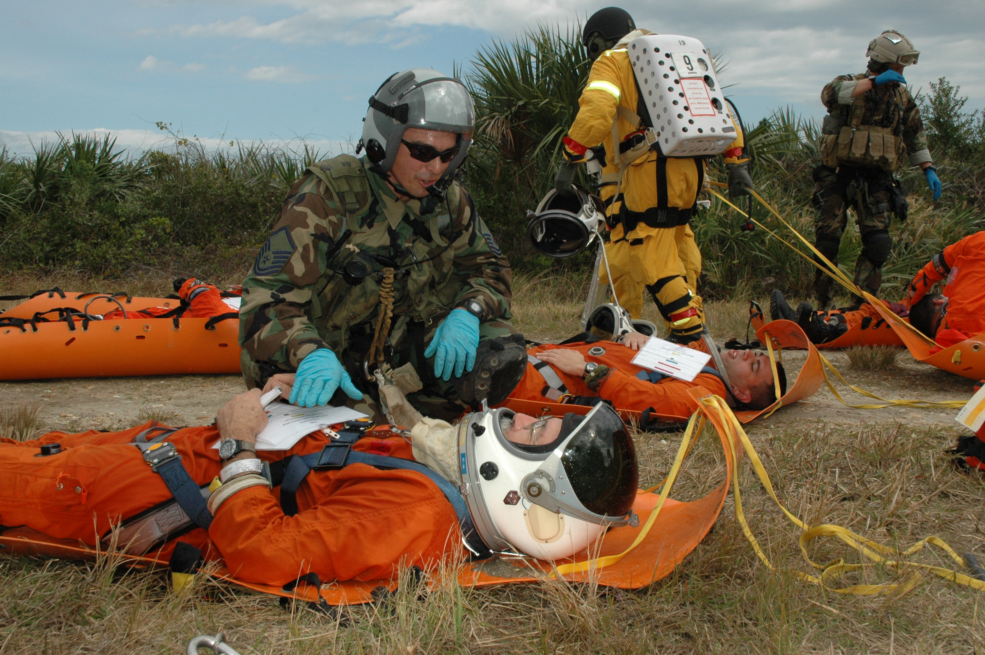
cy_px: 328
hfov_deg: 53.2
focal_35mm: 36
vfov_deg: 36.8
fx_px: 984
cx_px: 492
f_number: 11
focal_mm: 24
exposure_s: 1/500
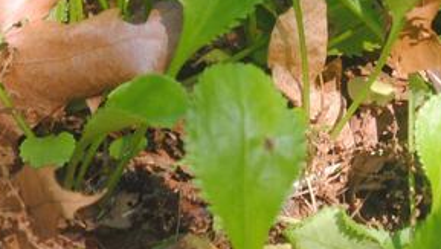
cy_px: -189
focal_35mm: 245
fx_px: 2865
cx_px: 55
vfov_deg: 4.9
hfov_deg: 8.8
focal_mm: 45
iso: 200
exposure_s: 1/60
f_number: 5.3
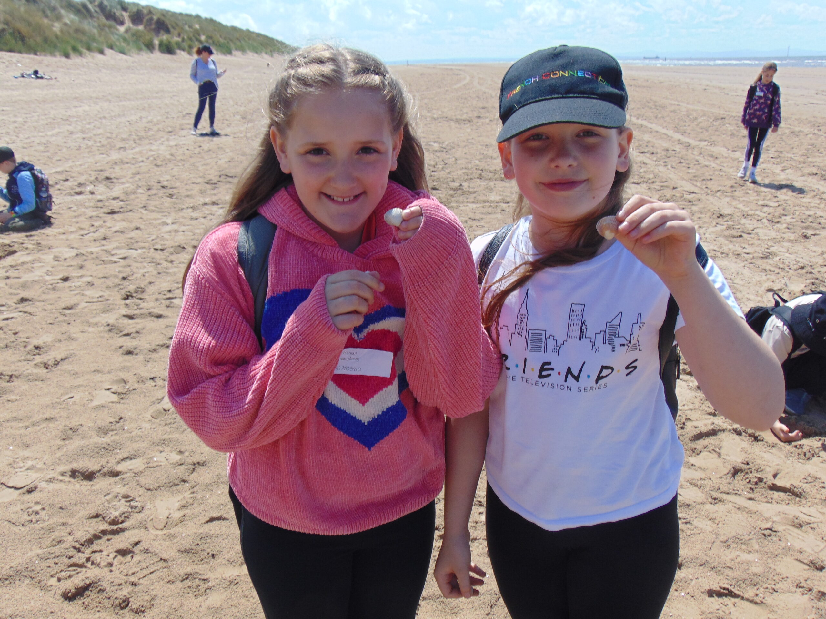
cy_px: 310
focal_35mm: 33
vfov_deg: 42.9
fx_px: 787
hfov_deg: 55.4
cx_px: 413
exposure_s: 1/200
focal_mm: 5.8
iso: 80
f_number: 8.2
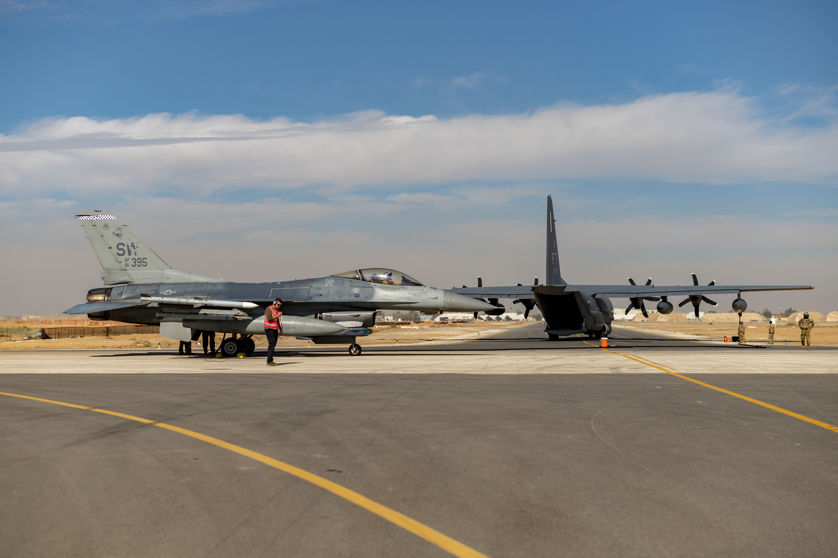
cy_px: 279
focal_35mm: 50
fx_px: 1163
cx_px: 419
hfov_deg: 39.6
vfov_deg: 27.0
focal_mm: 50
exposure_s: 1/2500
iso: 50
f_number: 2.8
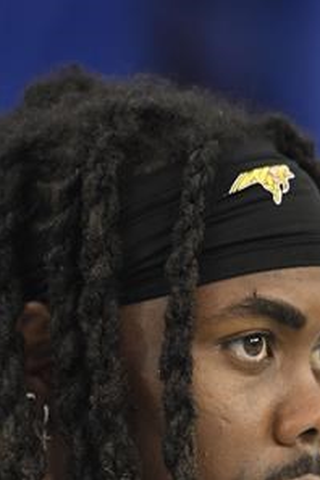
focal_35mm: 1036
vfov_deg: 2.0
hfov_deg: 1.3
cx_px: 257
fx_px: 13812
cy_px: 564
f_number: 2.8
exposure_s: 1/2000
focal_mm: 400
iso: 3200
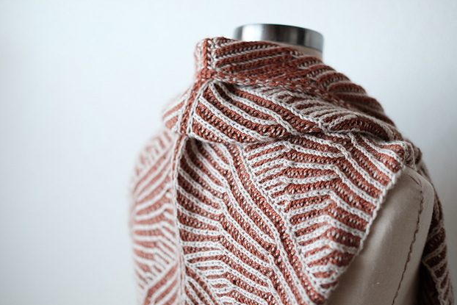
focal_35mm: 36
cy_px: 155
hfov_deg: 53.1
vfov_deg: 36.9
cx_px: 234
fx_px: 457
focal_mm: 23
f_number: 1.4
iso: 800
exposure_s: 1/70
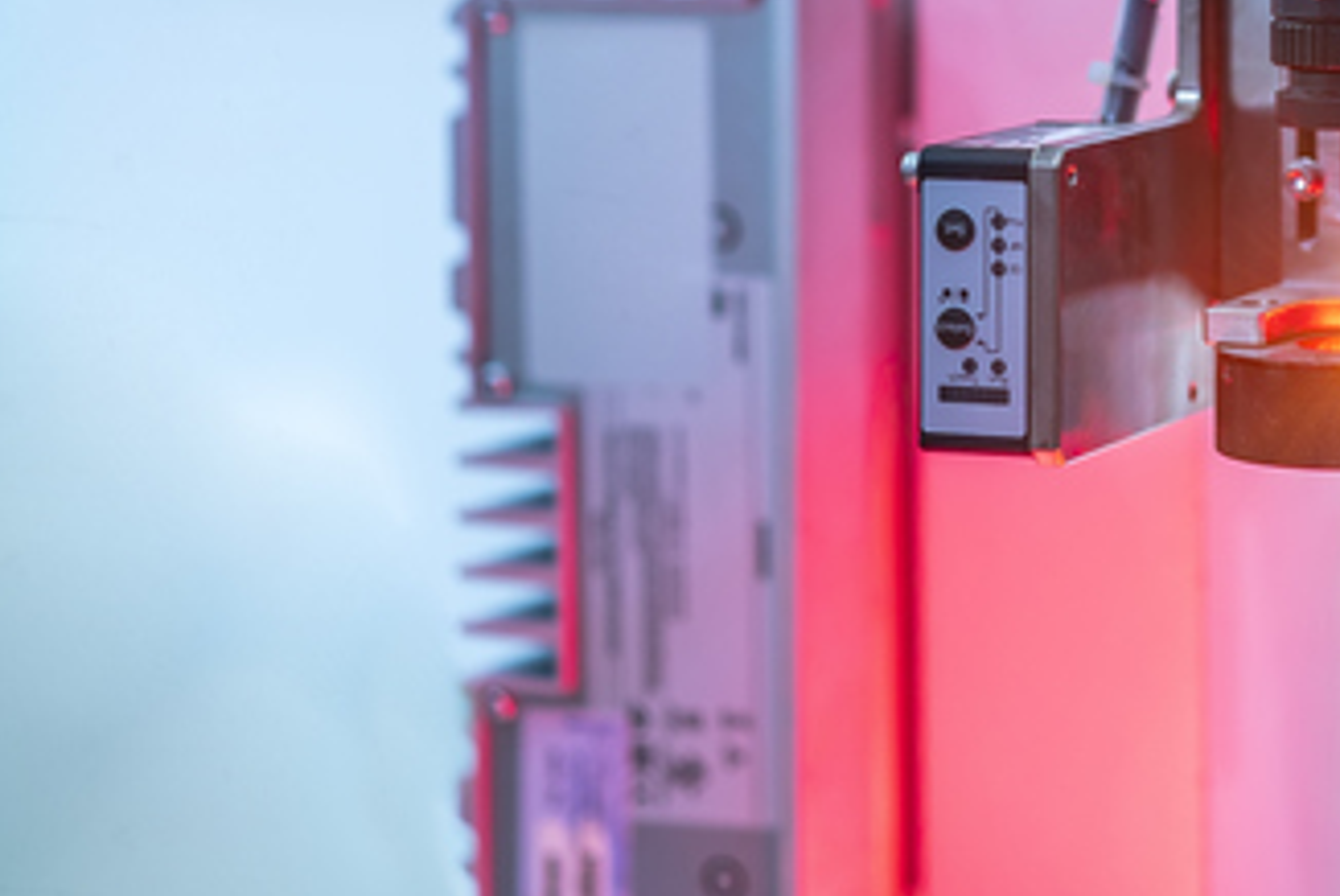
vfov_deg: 11.2
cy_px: 101
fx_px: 4545
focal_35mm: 122
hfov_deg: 16.4
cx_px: 1373
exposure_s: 1/200
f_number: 2.2
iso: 200
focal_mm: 55
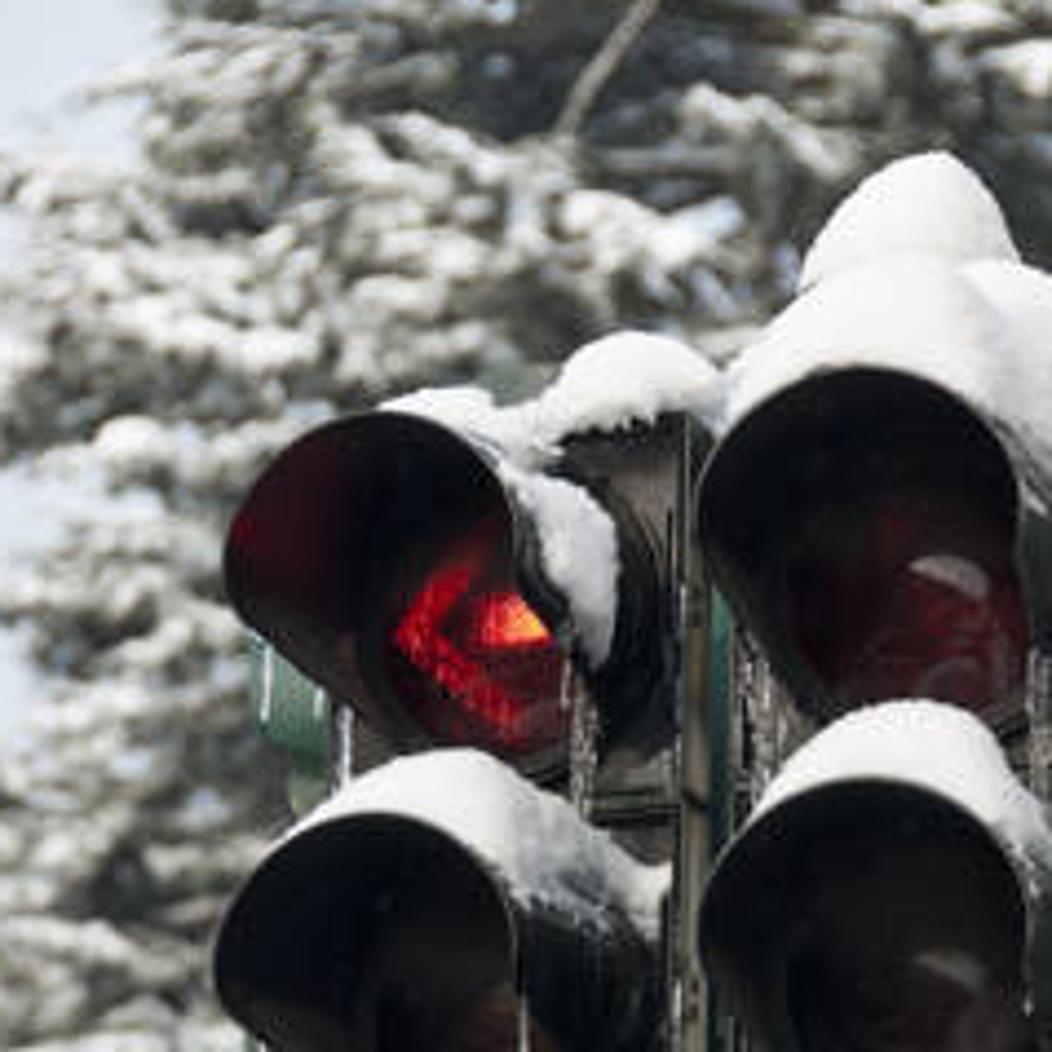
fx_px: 8692
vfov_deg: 6.9
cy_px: 880
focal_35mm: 253
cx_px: 634
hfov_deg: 6.9
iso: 200
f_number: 6.3
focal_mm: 105
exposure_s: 1/250
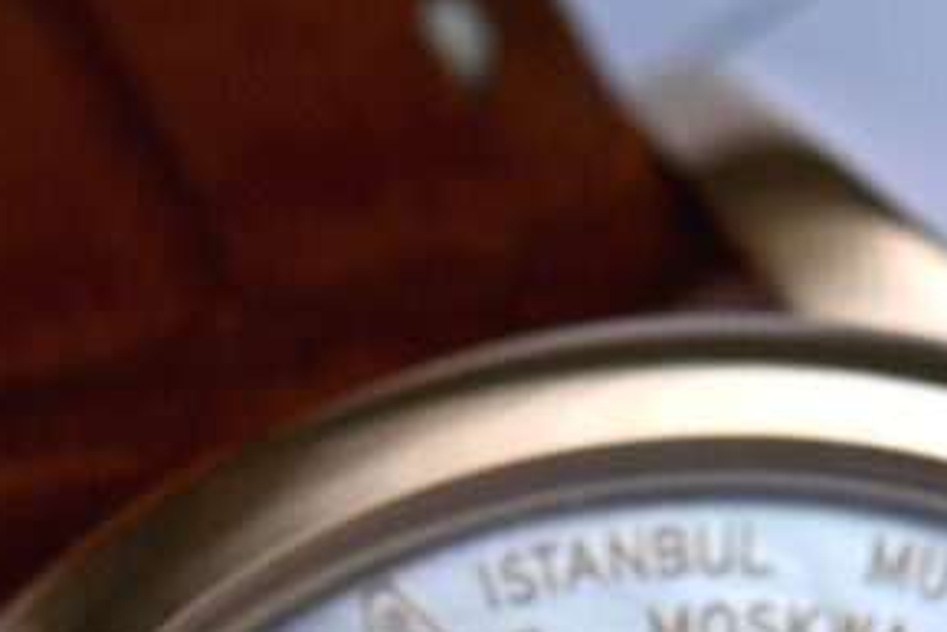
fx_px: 8395
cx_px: 714
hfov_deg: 6.5
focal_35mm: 319
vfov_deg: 4.2
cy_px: 1438
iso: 400
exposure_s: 1/1600
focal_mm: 60
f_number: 5
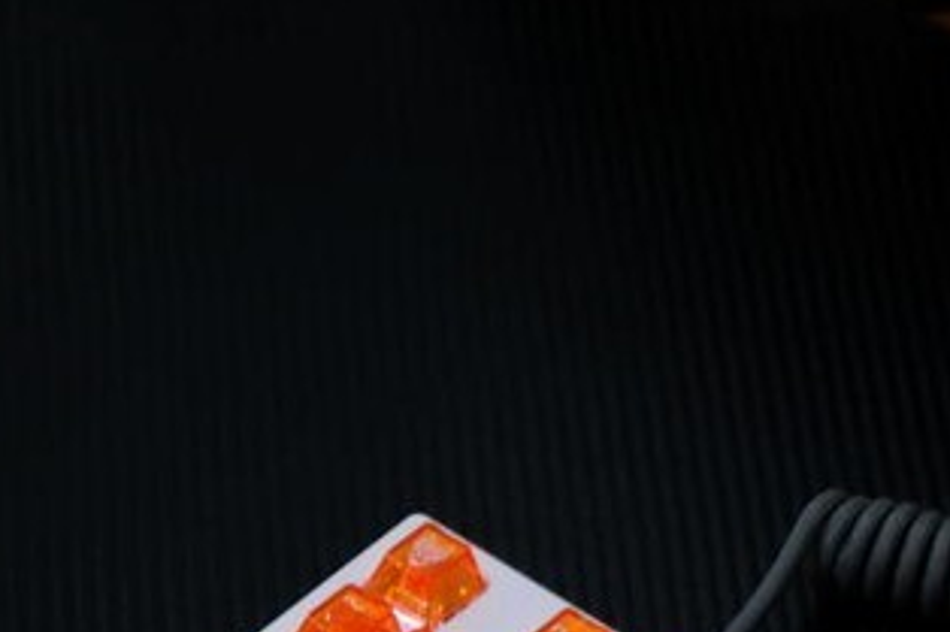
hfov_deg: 7.6
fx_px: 7147
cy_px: 971
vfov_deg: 5.0
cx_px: 974
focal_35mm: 271
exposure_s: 1/60
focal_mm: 55
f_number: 4.5
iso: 800
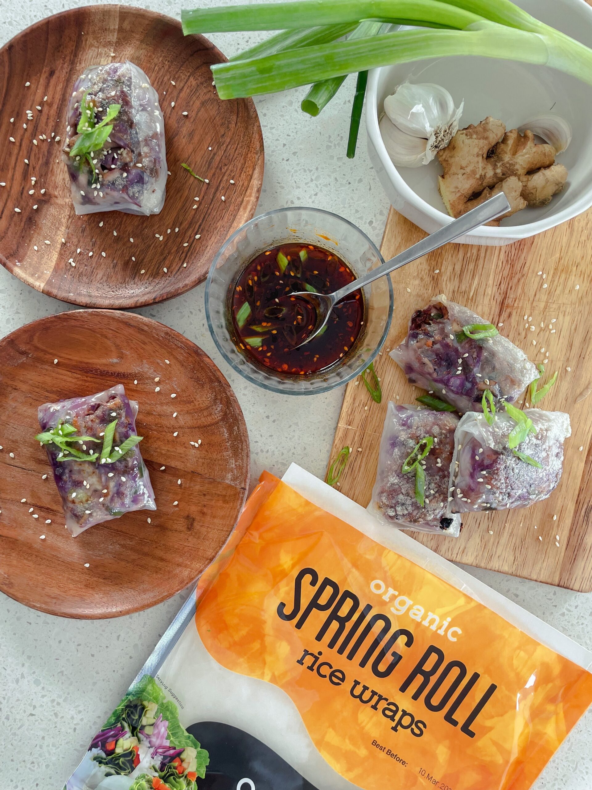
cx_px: 296
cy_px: 395
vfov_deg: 67.3
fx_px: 593
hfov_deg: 53.1
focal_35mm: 26
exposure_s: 1/120
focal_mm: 4.2
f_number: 1.6
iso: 80
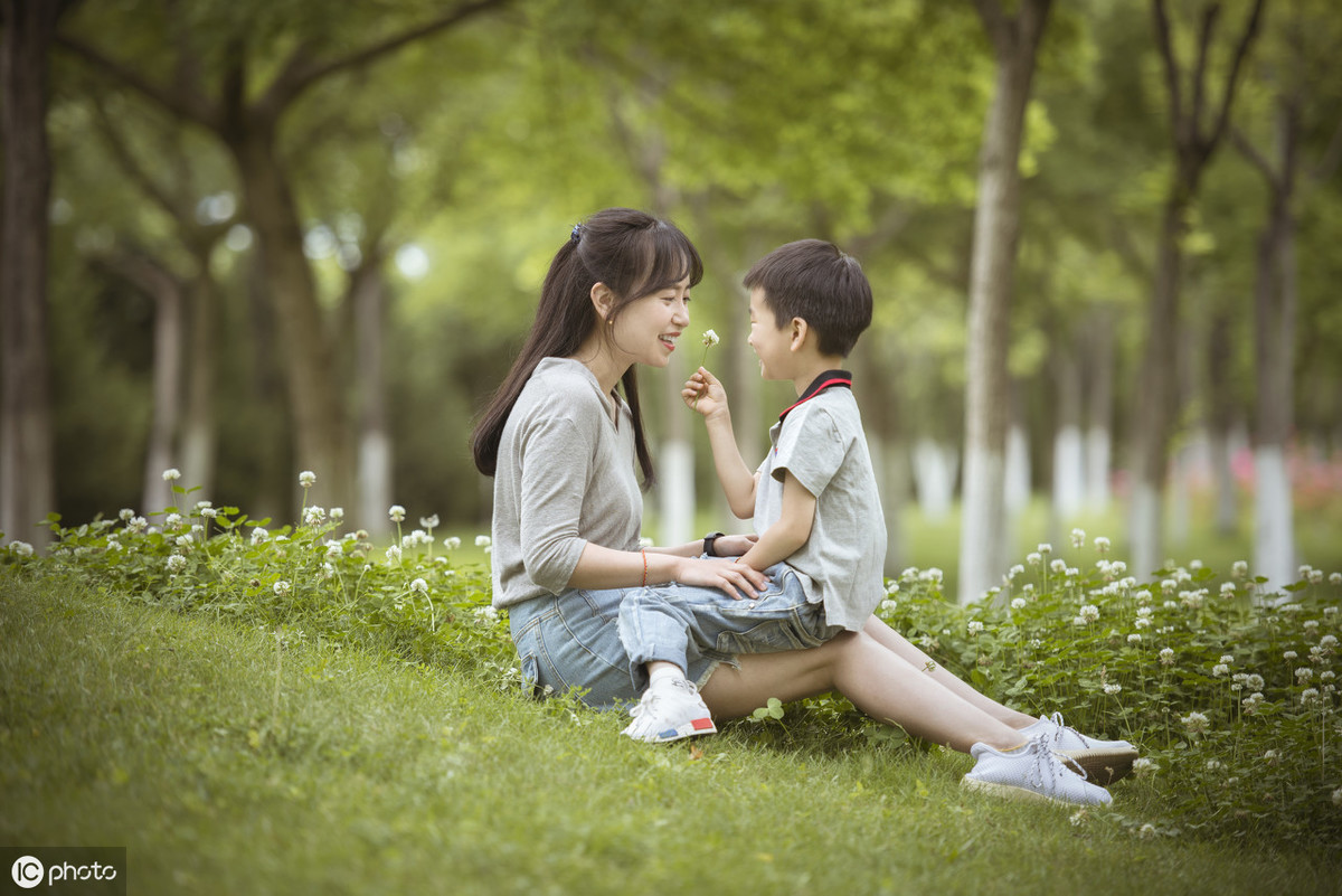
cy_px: 448
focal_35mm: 160
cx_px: 671
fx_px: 5966
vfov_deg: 8.6
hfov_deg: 12.8
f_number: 2.8
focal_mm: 160
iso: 320
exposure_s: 1/500
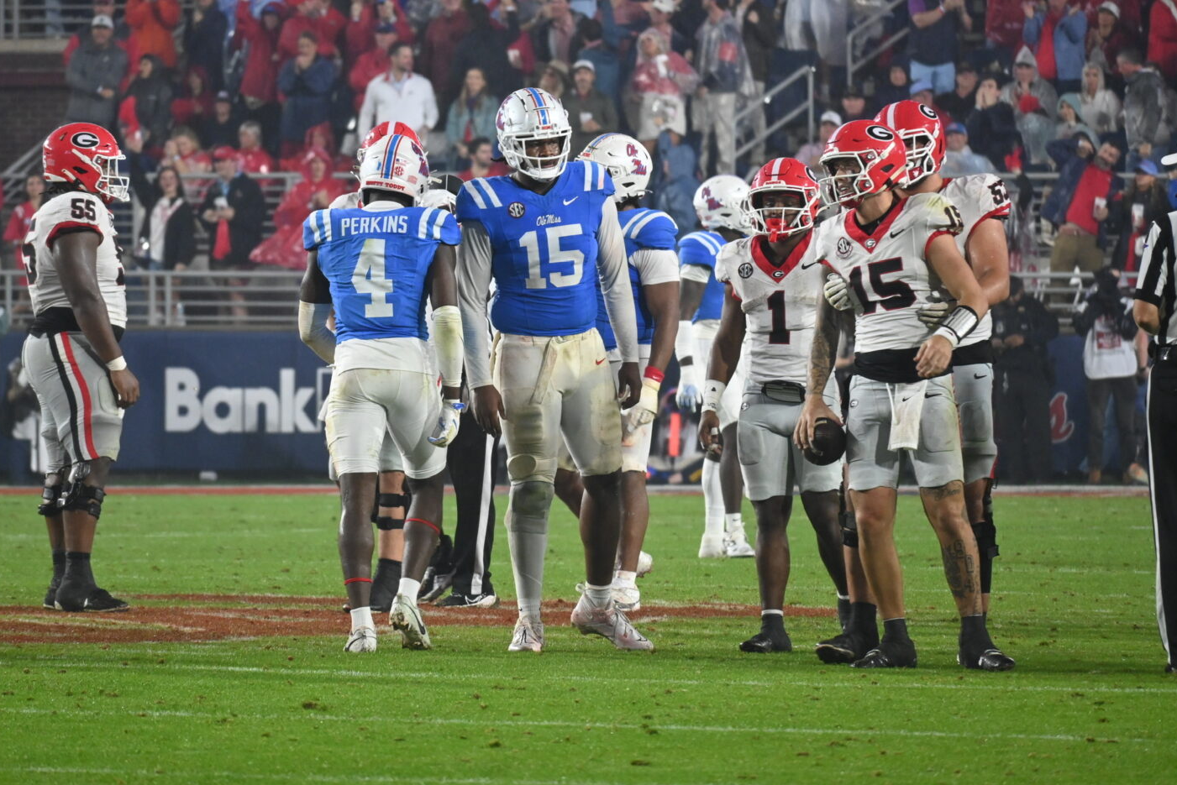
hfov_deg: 5.0
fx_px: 13441
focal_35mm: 411
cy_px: 340
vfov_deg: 3.3
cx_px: 517
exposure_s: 1/250
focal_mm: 240
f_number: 6
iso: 1600
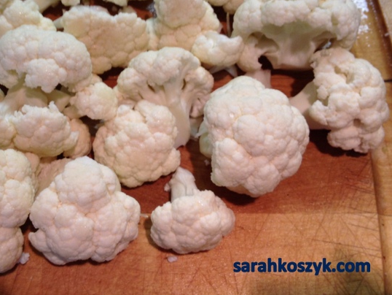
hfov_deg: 36.2
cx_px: 115
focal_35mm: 52
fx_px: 589
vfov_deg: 27.8
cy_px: 91
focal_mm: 4.28
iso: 50
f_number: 2.4
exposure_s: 1/20
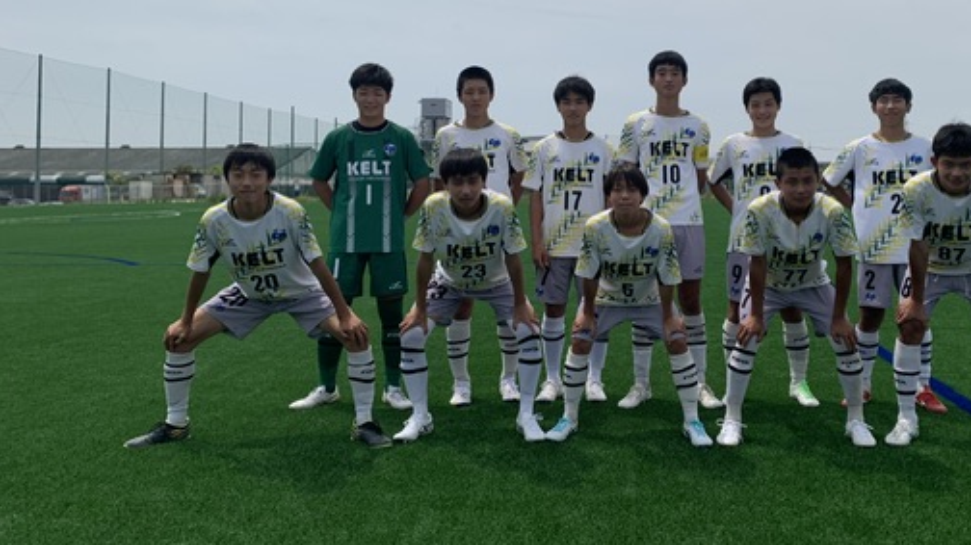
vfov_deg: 32.3
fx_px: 927
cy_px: 154
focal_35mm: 36
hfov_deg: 54.6
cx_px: 613
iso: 25
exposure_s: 1/4464
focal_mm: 4.25
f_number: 1.8
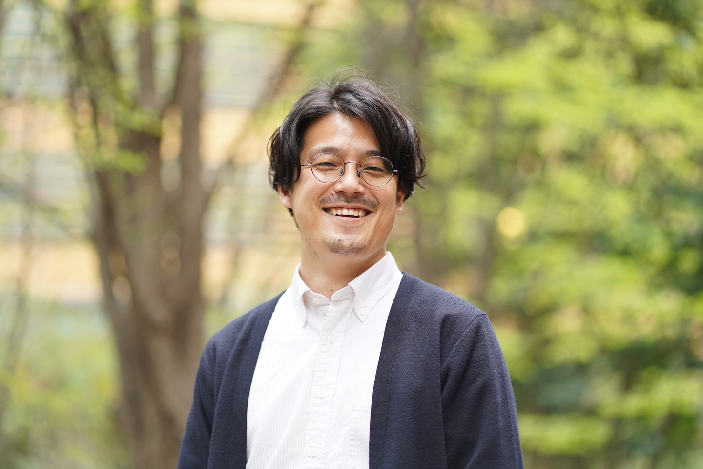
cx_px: 352
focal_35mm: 85
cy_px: 234
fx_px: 1660
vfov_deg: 16.1
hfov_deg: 23.9
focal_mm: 85
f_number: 1.8
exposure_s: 1/125
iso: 320
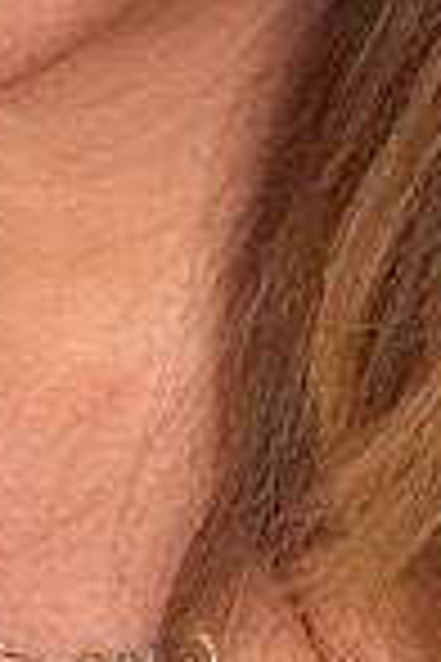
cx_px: -230
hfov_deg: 7.7
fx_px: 3215
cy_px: -329
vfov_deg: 11.3
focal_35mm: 175
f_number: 2.2
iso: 40
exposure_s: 1/30
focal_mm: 2.65
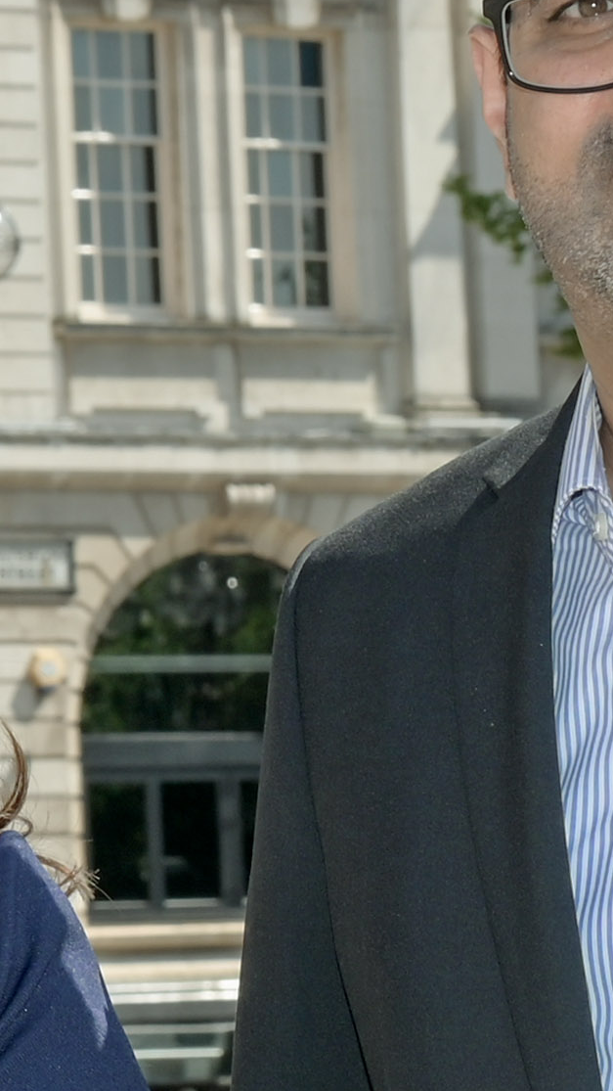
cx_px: -386
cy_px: 783
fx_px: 7399
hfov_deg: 4.7
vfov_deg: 8.4
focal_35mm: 256
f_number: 10
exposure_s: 1/200
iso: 125
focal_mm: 46
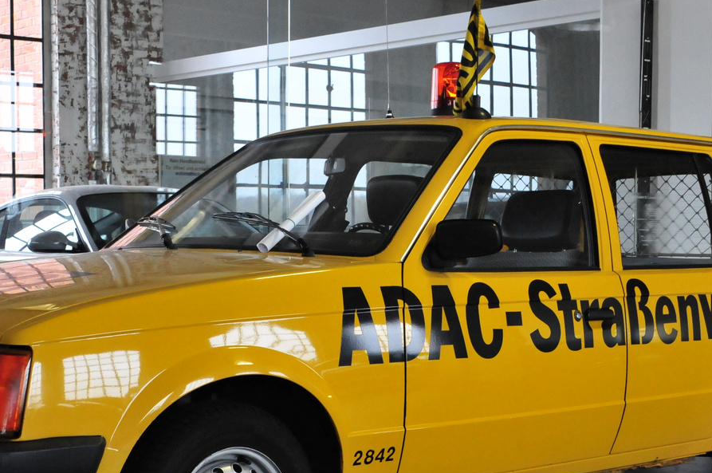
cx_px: 329
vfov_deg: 19.0
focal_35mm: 71
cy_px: 352
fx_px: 1402
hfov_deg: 28.5
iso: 1600
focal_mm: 26
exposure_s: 1/125
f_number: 5.6
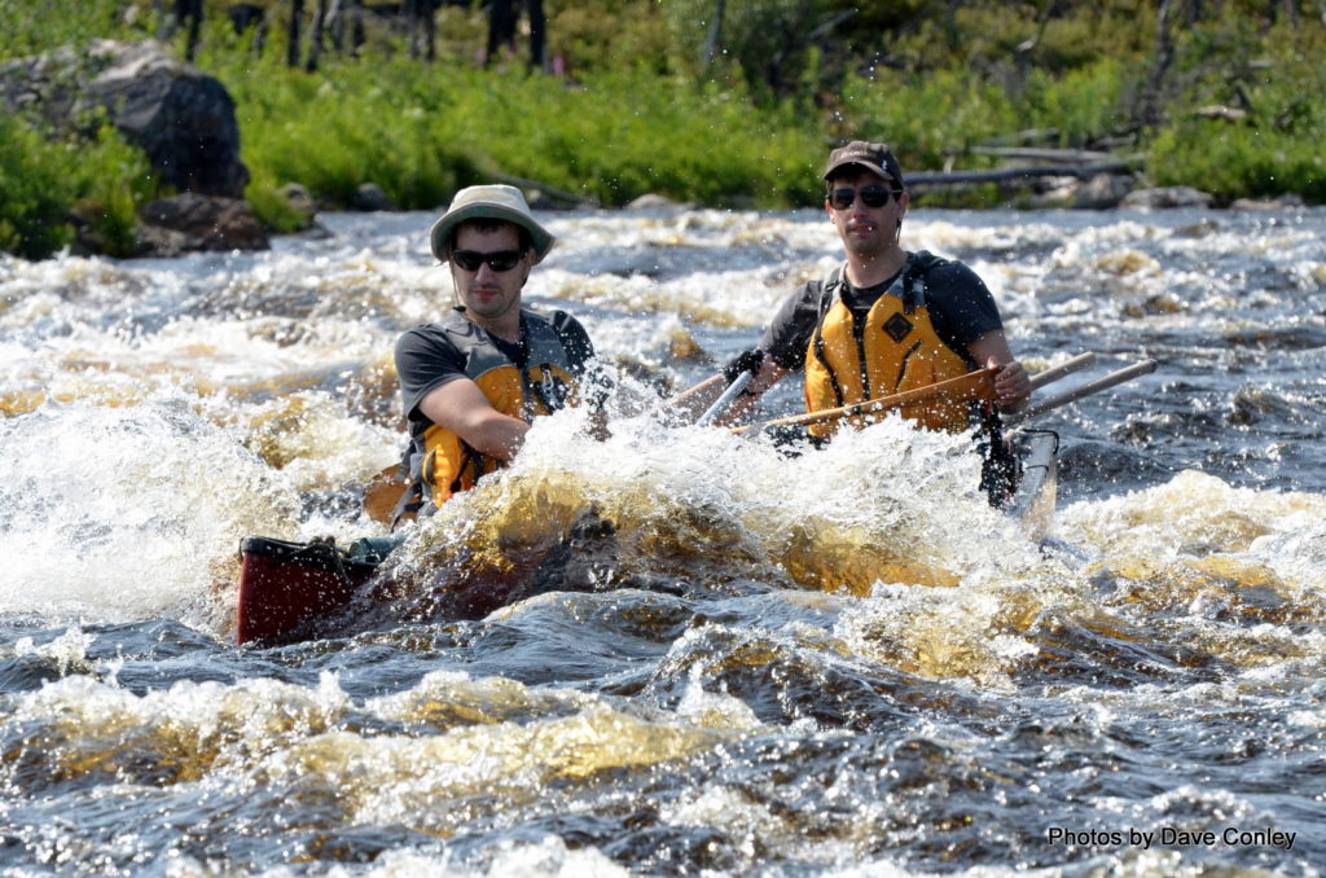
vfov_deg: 5.1
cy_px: 439
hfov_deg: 7.6
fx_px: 9923
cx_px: 663
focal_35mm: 270
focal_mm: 180
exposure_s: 1/2000
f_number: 9
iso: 1250
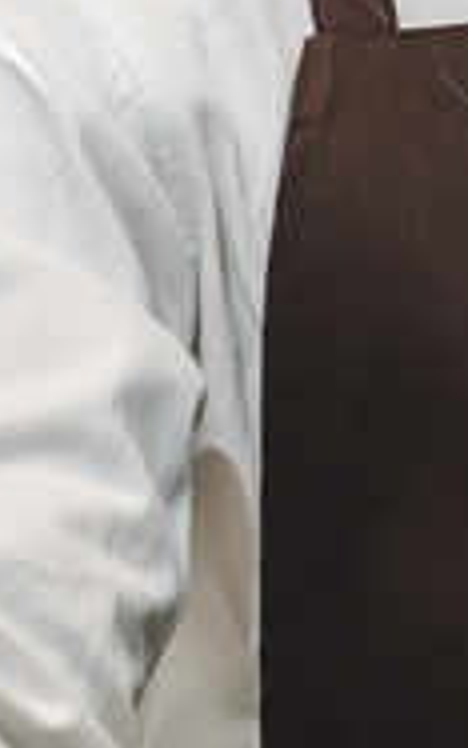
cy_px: -104
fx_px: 8340
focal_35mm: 409
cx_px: 876
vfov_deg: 5.1
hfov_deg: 3.2
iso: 200
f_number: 3.5
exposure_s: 1/160
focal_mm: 85
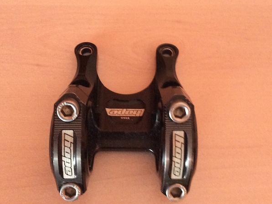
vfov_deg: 33.5
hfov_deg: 43.9
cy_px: 85
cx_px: 136
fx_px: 338
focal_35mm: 43
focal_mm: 3.3
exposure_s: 1/17
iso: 400
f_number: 2.4
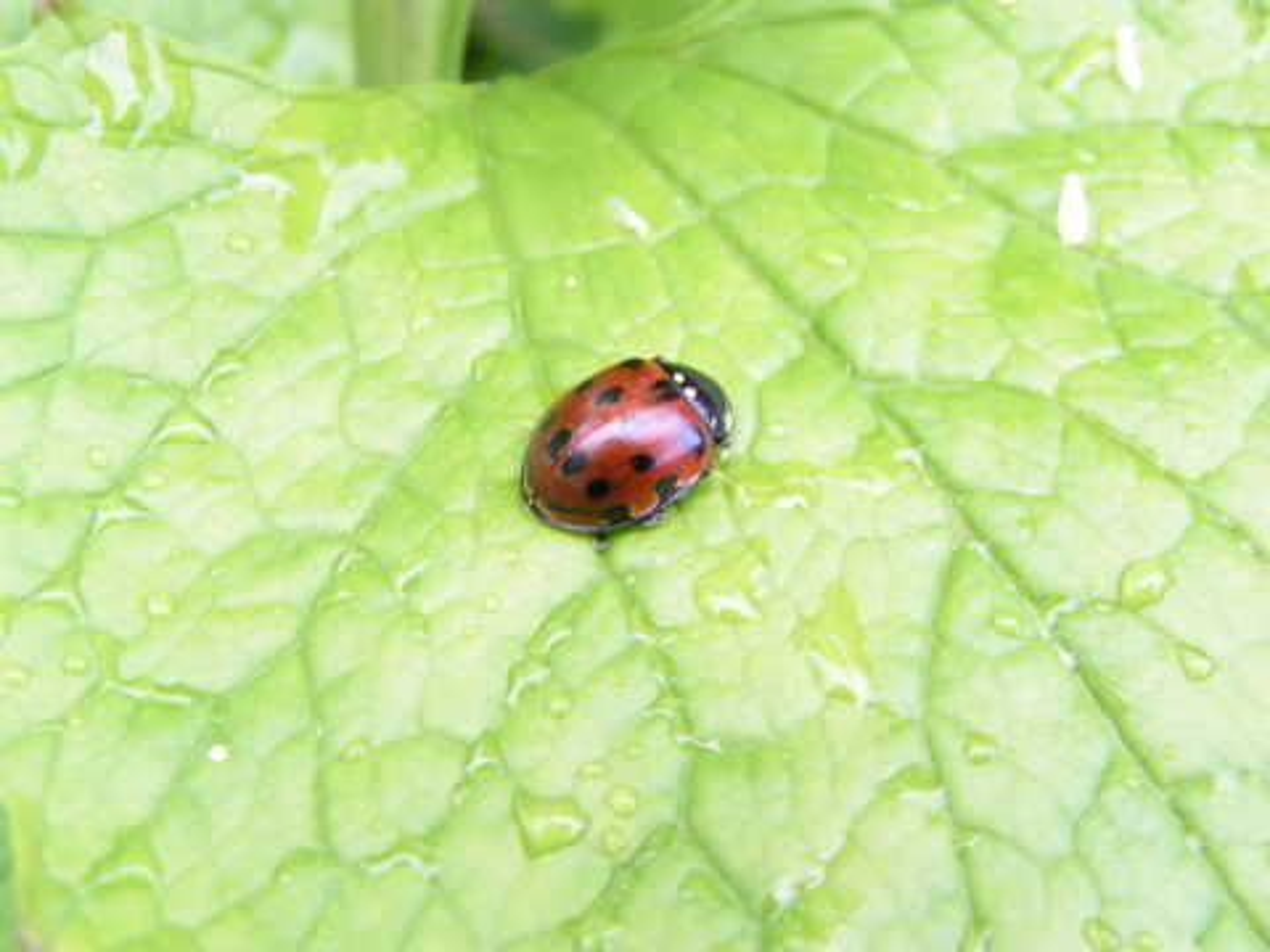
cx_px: 635
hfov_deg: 30.7
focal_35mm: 63
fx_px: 2311
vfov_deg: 23.3
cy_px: 476
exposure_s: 1/50
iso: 200
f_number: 4.5
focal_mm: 9.7
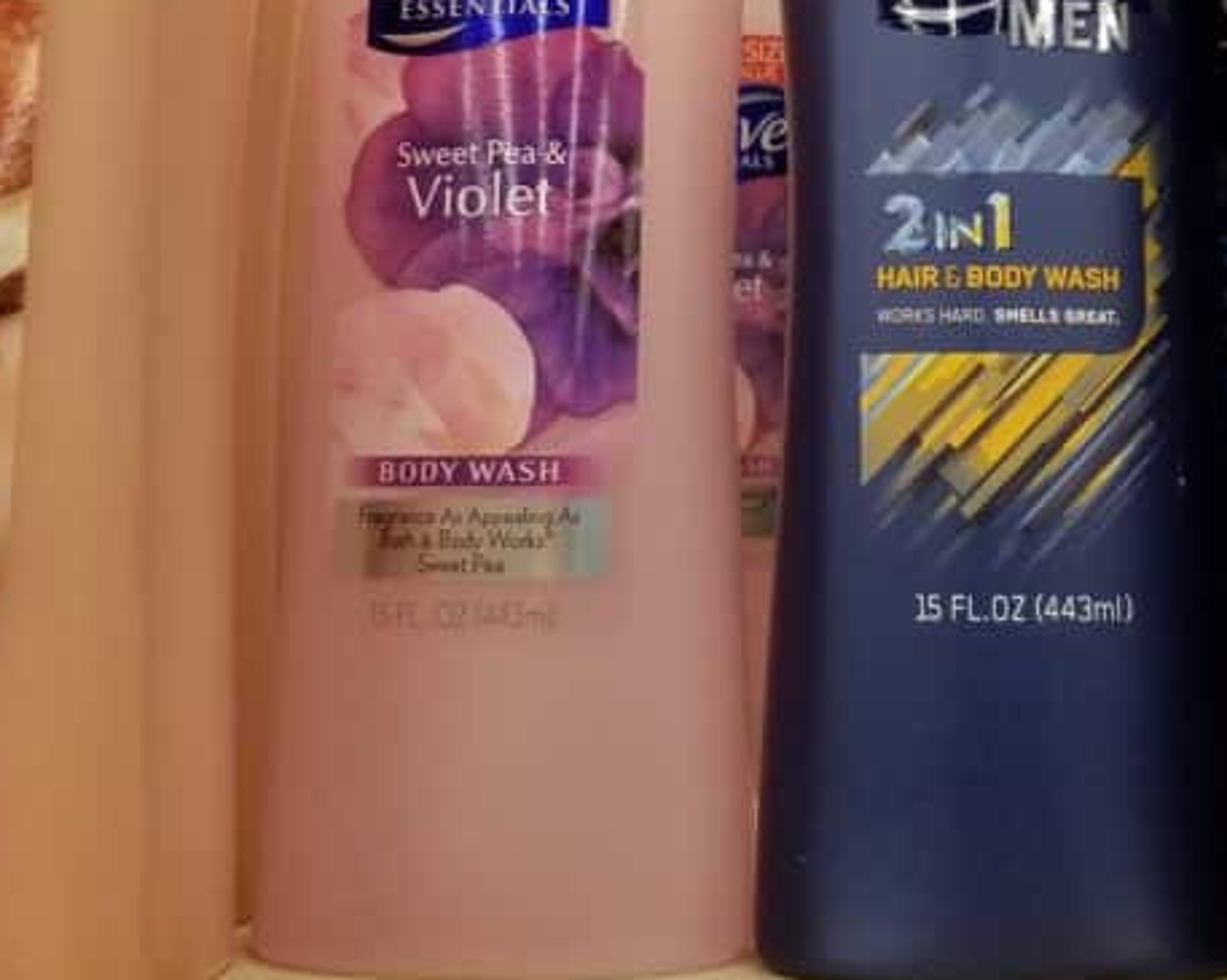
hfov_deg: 31.1
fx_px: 2177
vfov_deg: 24.3
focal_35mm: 60
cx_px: 859
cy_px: 27
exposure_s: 1/60
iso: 125
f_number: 1.7
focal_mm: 4.3
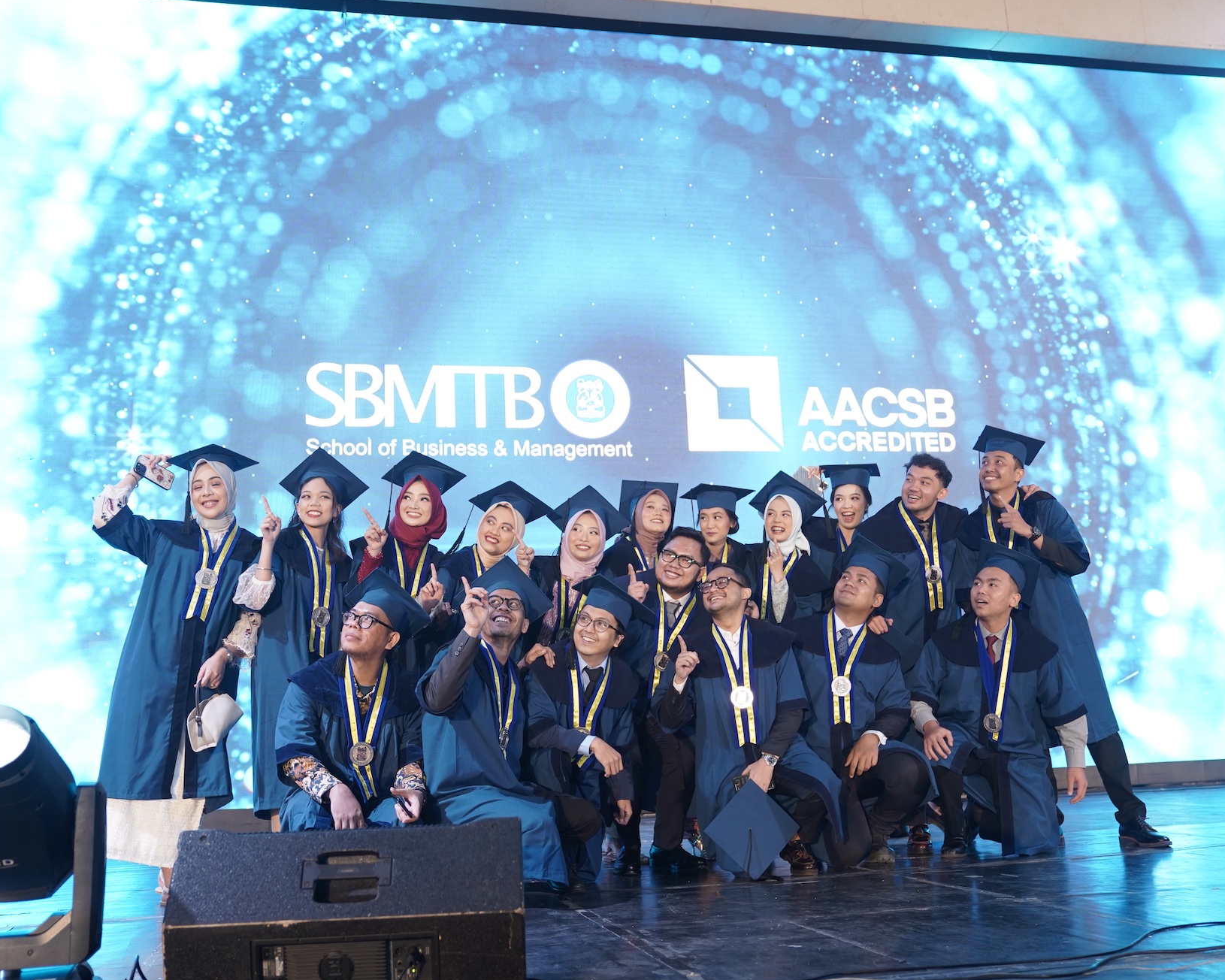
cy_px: 490
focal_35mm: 34
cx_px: 601
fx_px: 1233
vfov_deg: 43.4
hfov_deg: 52.8
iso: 1250
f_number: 2.8
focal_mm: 30
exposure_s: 1/100
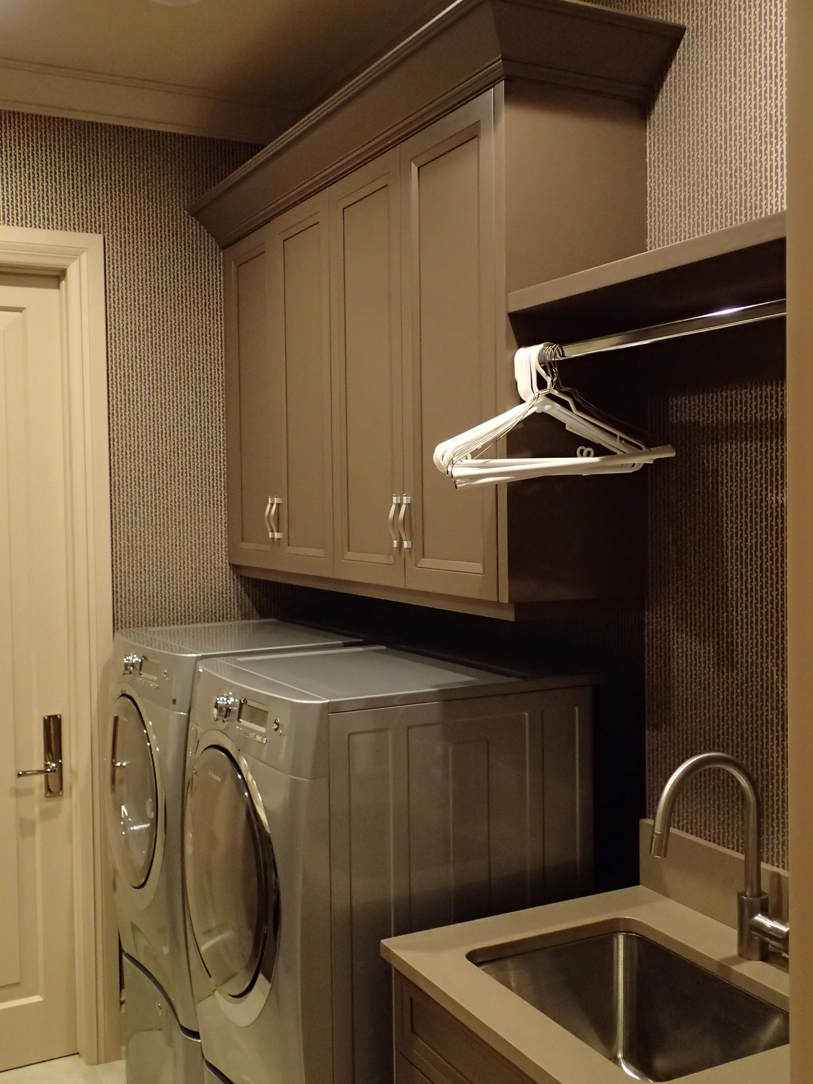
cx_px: 406
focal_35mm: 35
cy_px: 542
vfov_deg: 52.6
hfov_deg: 40.7
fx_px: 1096
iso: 800
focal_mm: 6.42
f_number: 2.6
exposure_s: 1/30
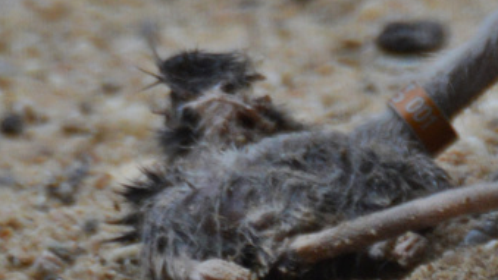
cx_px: 532
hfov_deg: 1.0
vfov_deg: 0.5
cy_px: -485
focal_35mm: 2254
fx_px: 29776
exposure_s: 1/125
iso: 640
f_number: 5.6
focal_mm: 300
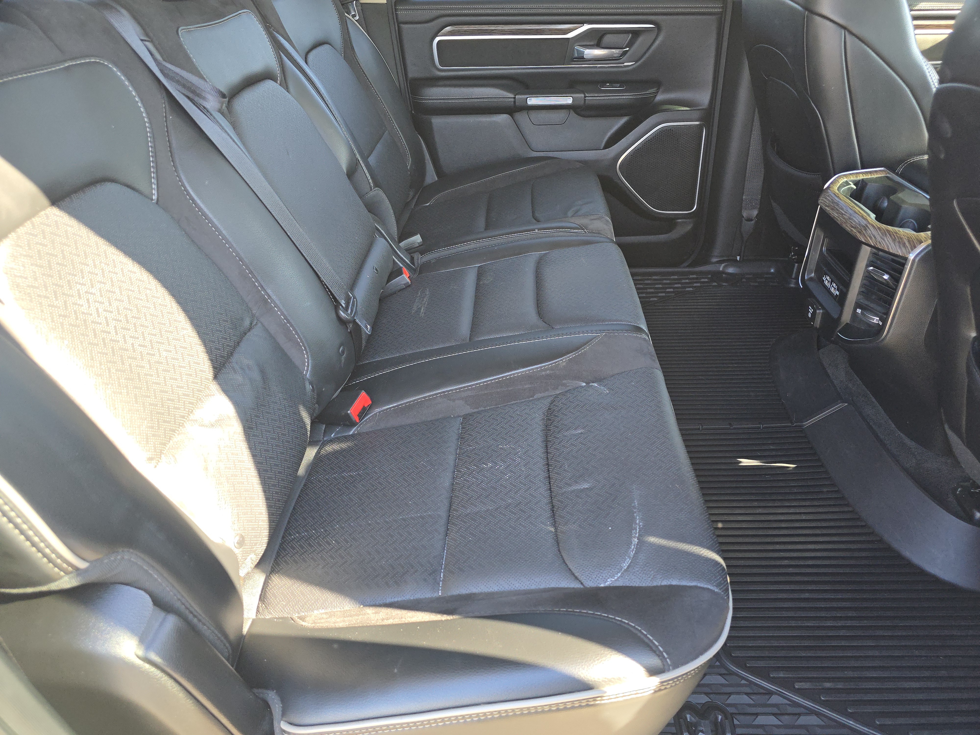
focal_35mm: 23
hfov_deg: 73.9
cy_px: 368
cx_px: 490
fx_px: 651
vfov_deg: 58.9
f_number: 1.7
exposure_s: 1/180
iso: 160
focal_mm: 6.3
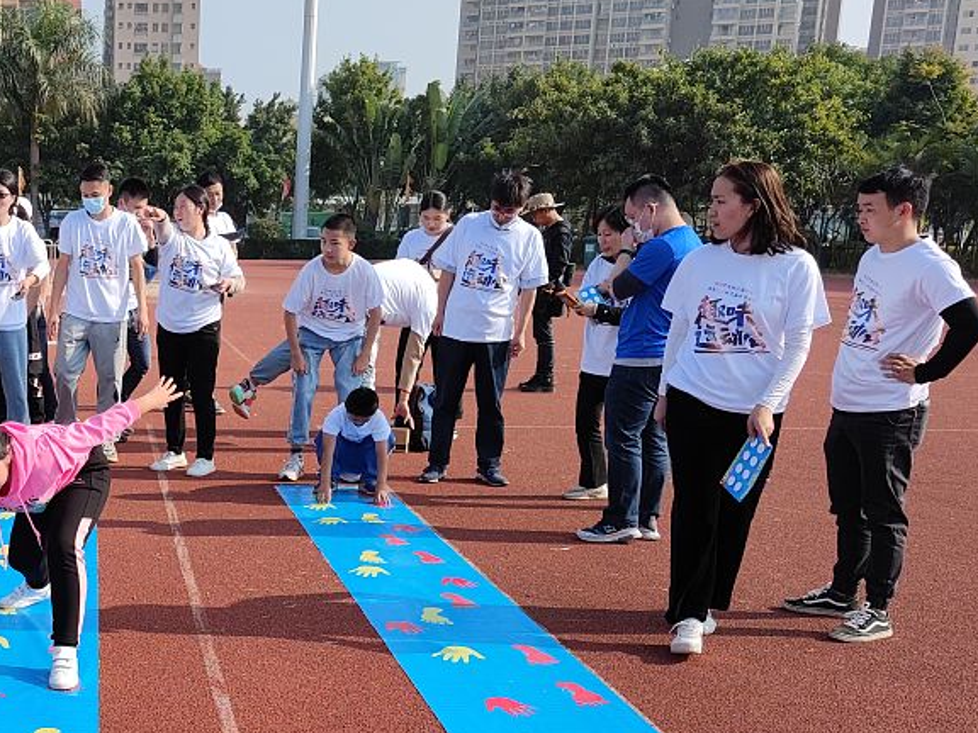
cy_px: 582
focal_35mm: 50
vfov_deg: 28.5
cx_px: 87
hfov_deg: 35.8
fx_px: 1413
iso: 141
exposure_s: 1/4000
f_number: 1.85
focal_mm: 6.78
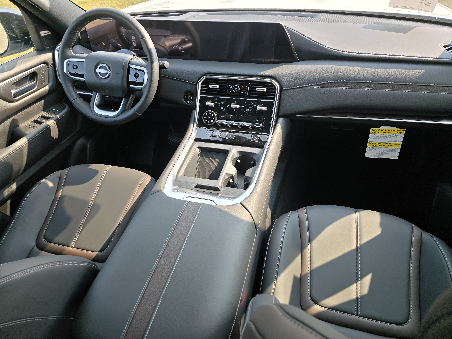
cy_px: 170
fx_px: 300
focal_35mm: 23
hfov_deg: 73.9
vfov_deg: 58.9
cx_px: 226
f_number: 1.7
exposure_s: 1/180
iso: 32
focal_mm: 6.3
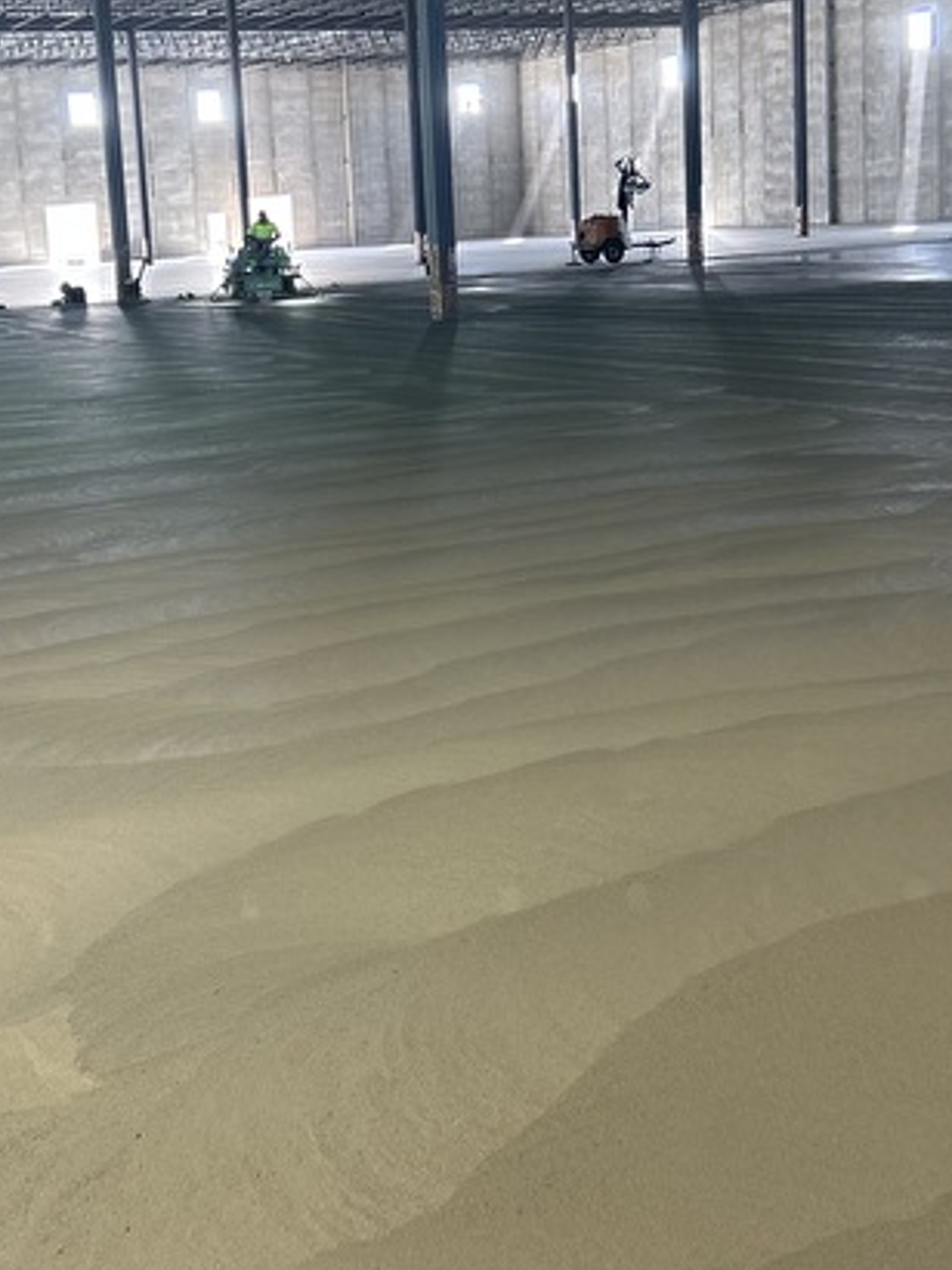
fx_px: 1394
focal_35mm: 38
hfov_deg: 37.5
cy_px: 513
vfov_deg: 48.7
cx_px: 355
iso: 100
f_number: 1.5
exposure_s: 1/60
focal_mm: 5.7
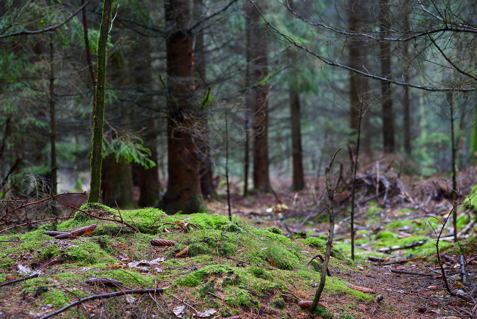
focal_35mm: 105
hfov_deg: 19.4
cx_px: 238
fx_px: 1392
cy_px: 160
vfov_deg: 13.1
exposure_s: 8
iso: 100
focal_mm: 105
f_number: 4.5
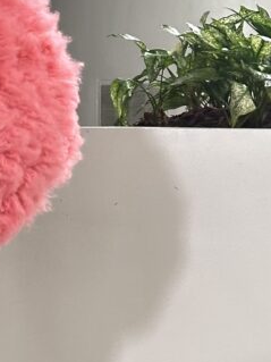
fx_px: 1609
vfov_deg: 12.8
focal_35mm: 154
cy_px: 178
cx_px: -145
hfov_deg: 9.3
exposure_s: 1/60
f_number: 1.78
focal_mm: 6.86
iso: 160
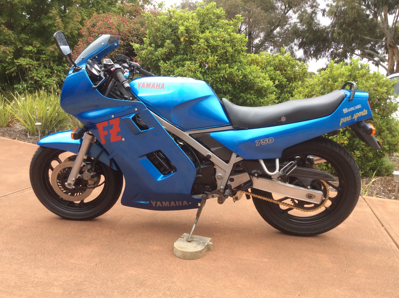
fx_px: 368
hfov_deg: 56.9
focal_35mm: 32
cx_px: 200
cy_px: 149
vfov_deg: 44.1
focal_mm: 3.3
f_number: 2.4
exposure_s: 1/185
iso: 32
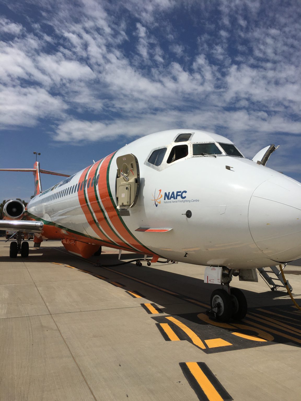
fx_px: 336
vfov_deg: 61.7
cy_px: 200
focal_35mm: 29
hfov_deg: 48.2
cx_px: 150
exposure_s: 1/6410
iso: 25
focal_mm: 4.15
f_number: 2.2
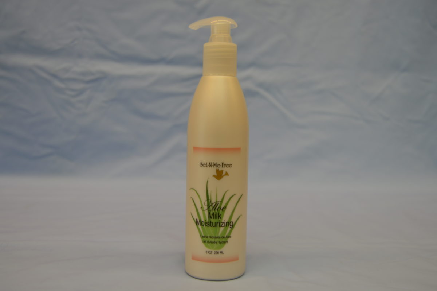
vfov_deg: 31.8
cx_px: 218
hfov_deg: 46.4
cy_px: 146
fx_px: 509
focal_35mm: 42
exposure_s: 1/15
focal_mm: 28
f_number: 4
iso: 100
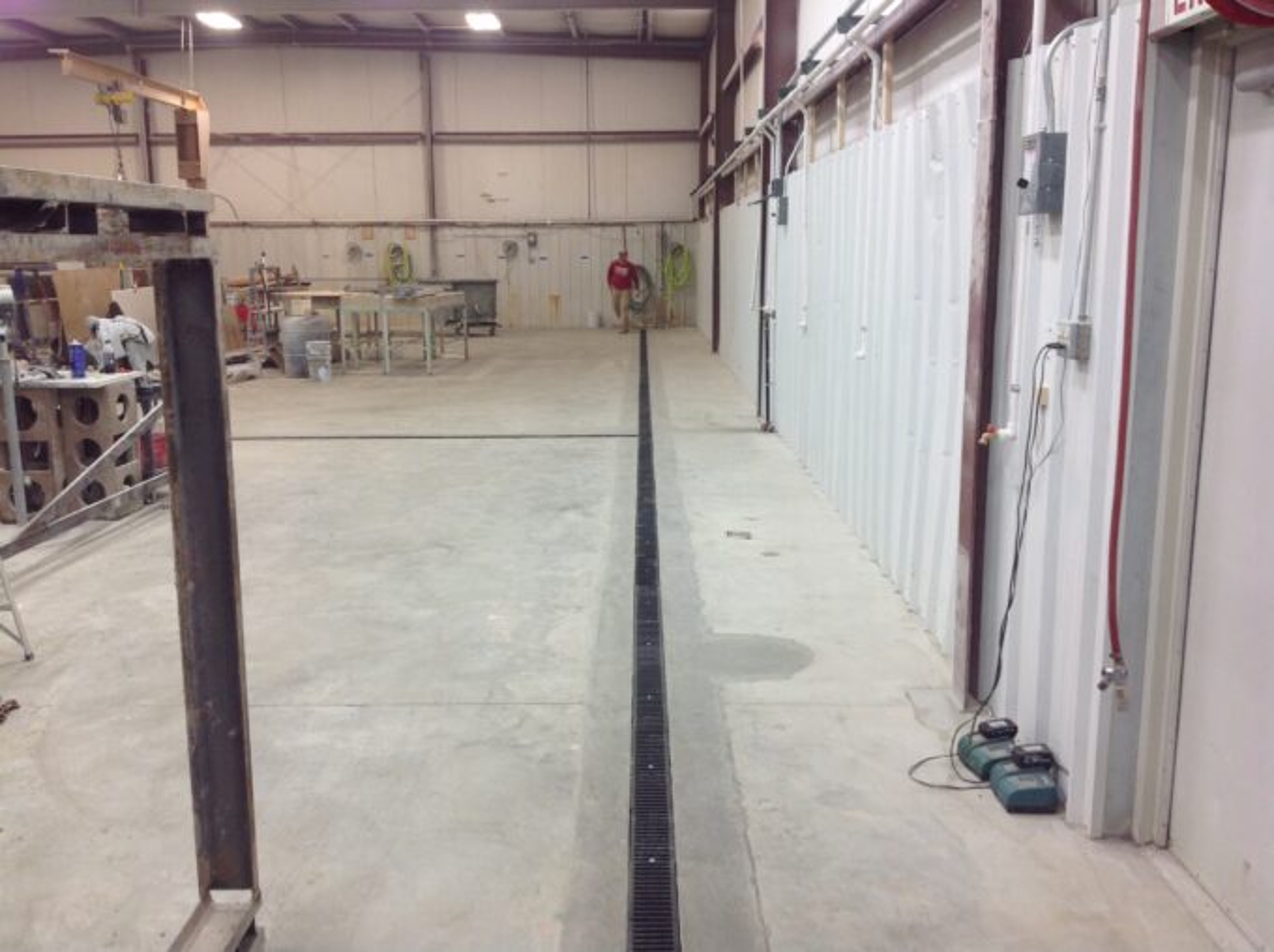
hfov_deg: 52.7
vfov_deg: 40.6
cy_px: 476
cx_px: 637
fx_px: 1286
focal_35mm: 35
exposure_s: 1/40
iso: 64
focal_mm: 4.28
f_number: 2.4
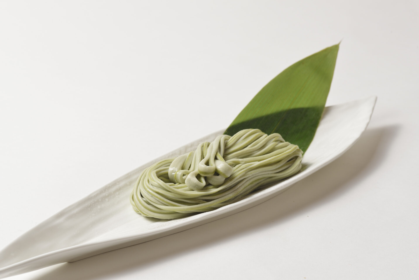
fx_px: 1048
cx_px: 210
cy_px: 140
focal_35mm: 90
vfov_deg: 15.2
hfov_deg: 22.6
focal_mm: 90
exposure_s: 1/60
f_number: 16
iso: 100
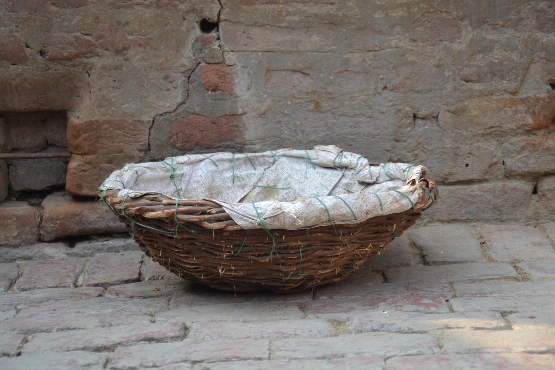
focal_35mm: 99
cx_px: 278
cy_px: 185
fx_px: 1526
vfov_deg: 13.8
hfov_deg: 20.6
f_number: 5.6
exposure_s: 1/125
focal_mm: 66
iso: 125
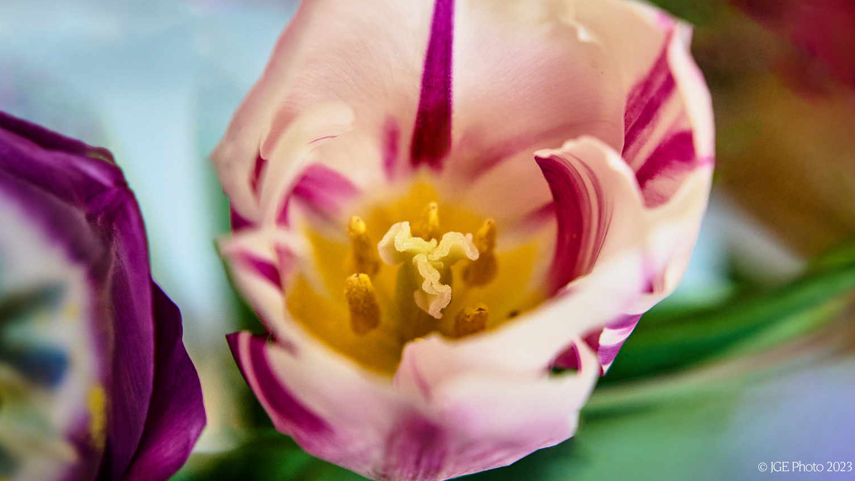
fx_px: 1700
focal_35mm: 75
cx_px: 413
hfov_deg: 28.2
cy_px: 184
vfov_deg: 16.1
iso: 1600
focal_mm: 67
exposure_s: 1/80
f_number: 5
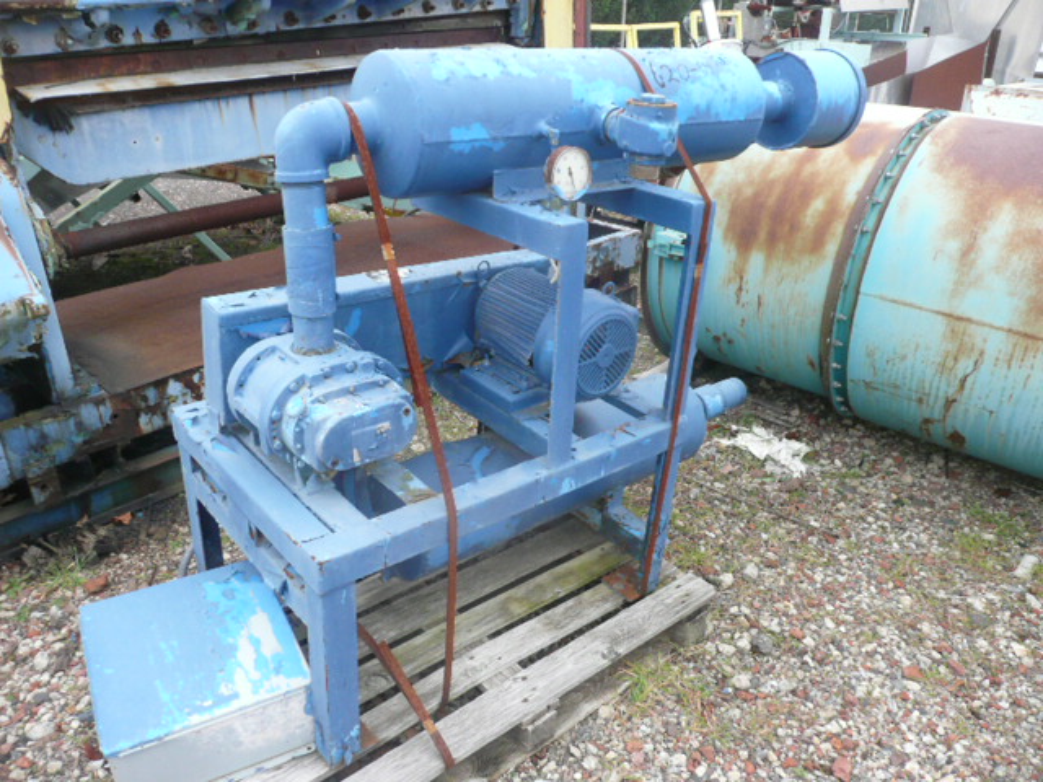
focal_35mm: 28
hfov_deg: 63.4
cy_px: 391
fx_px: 844
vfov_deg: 49.7
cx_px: 522
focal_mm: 4.6
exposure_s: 1/125
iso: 200
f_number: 3.3
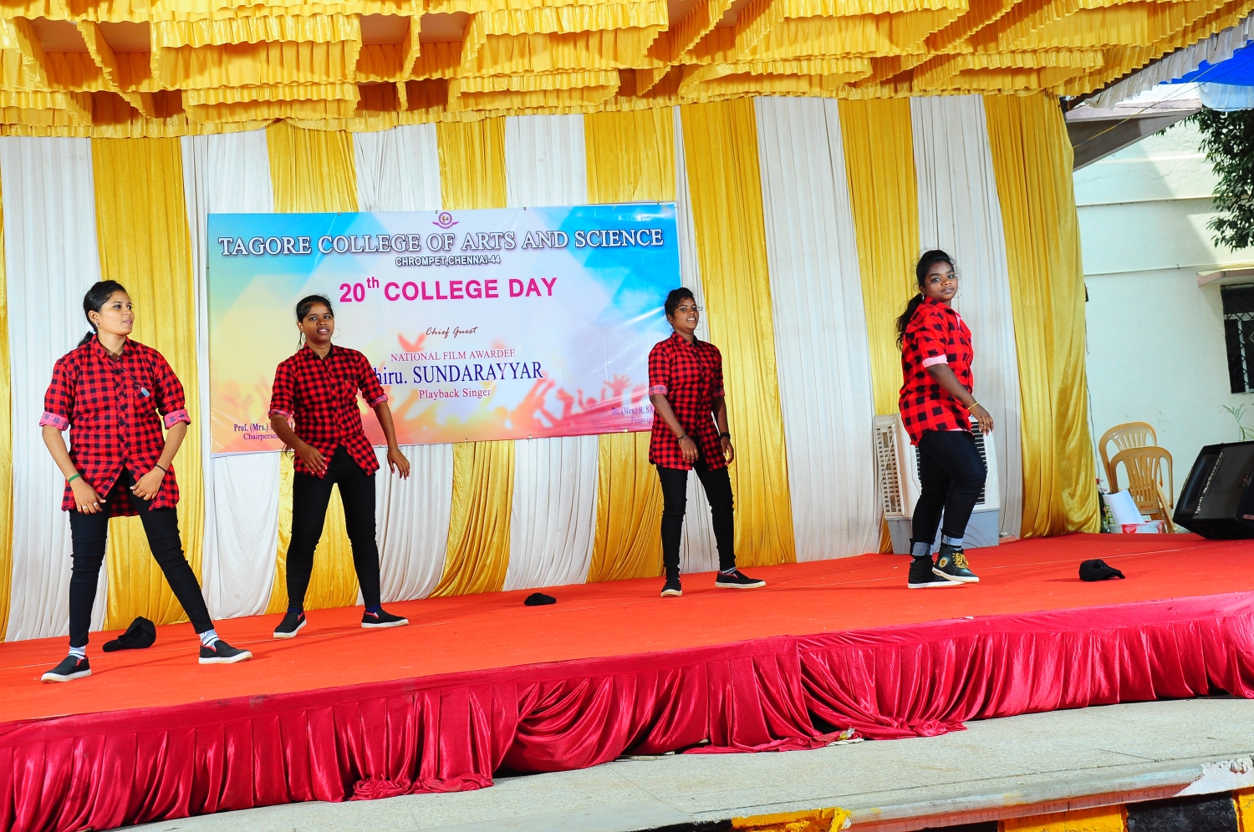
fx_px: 1774
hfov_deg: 38.9
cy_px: 416
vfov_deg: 26.4
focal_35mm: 51
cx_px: 627
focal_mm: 34
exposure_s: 1/160
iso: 400
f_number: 7.1
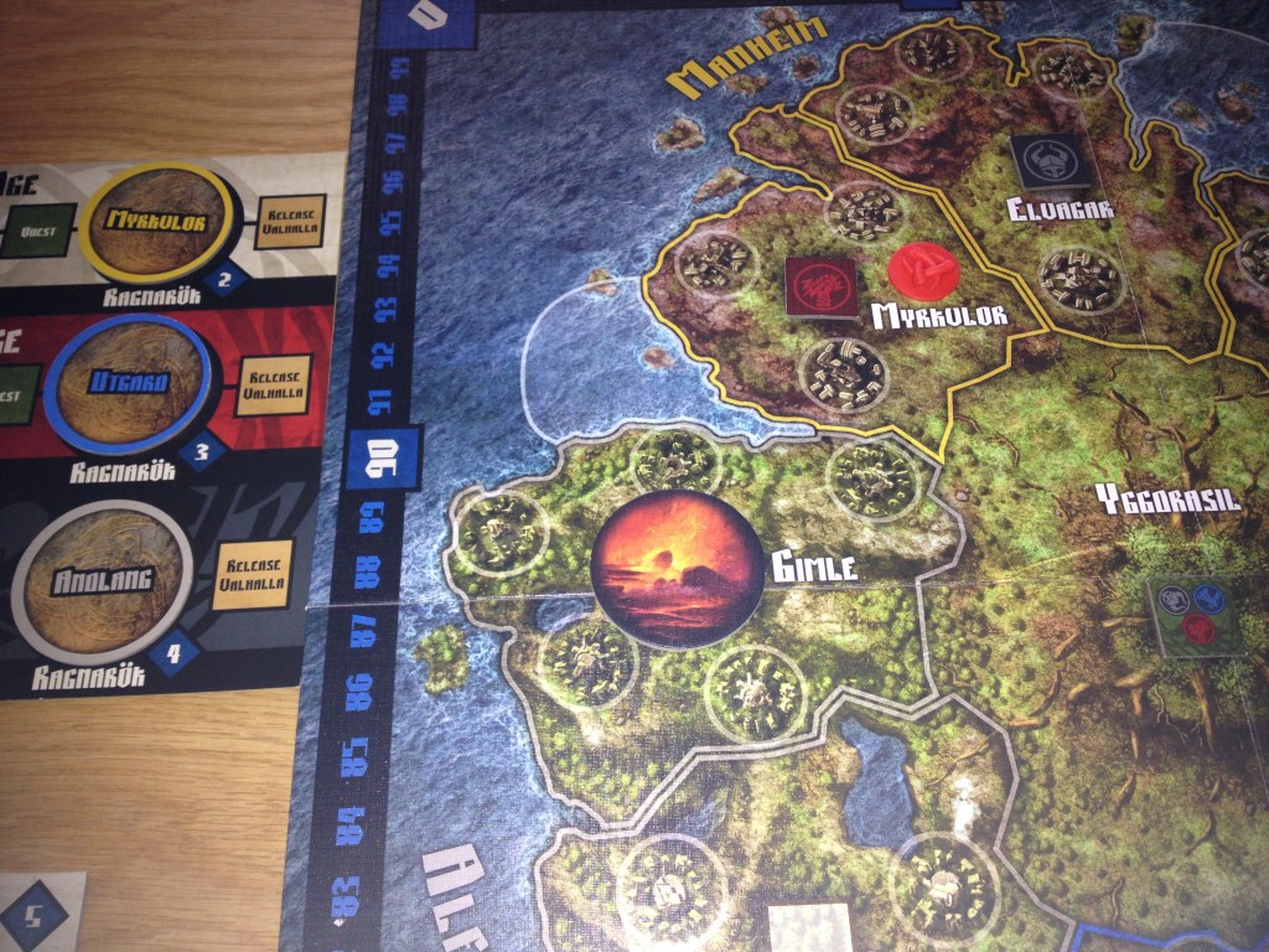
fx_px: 1283
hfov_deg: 52.6
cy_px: 476
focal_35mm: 35
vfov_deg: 40.7
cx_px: 634
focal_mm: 4.28
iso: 50
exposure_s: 1/20
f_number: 2.4
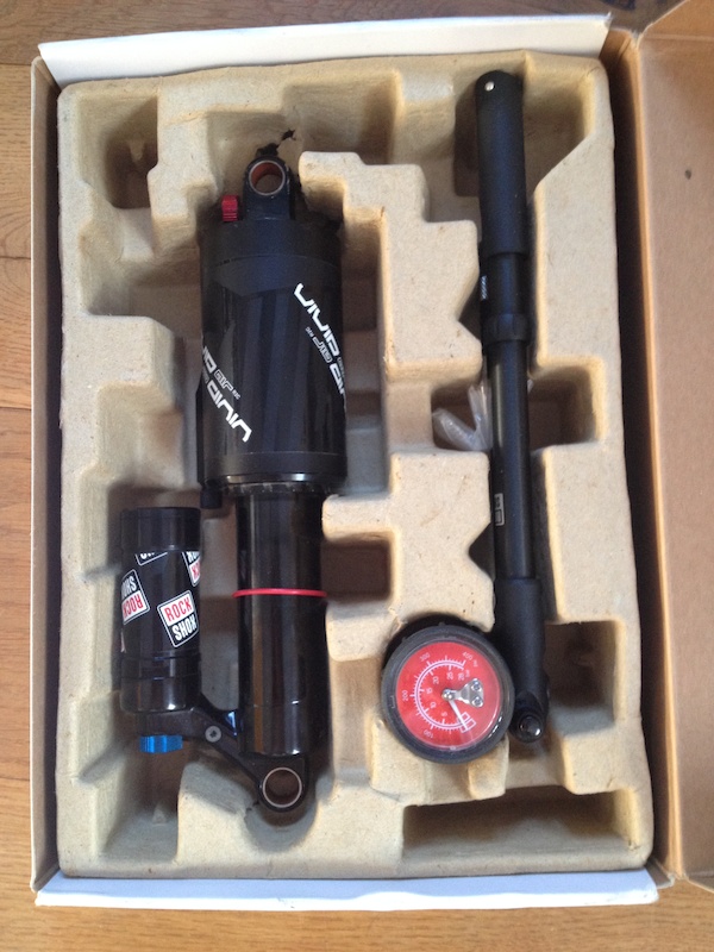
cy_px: 476
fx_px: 963
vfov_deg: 52.6
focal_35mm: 35
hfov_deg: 40.7
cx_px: 357
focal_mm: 4.28
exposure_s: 1/20
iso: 200
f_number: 2.4
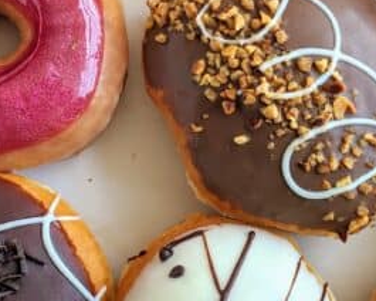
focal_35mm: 85
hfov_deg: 22.3
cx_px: 265
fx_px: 946
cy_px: 202
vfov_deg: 18.0
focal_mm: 4.44
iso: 50
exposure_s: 1/105
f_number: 1.8
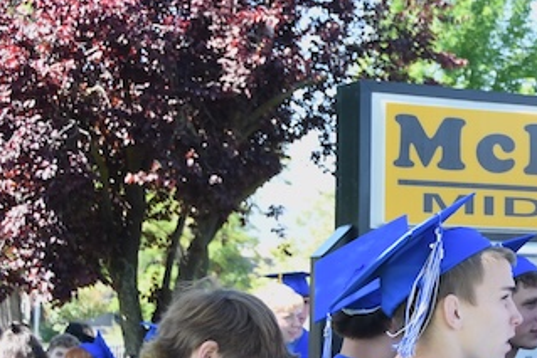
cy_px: 210
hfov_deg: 15.0
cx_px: 705
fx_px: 1940
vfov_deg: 10.6
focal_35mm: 130
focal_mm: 32
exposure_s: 1/250
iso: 500
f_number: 5.6
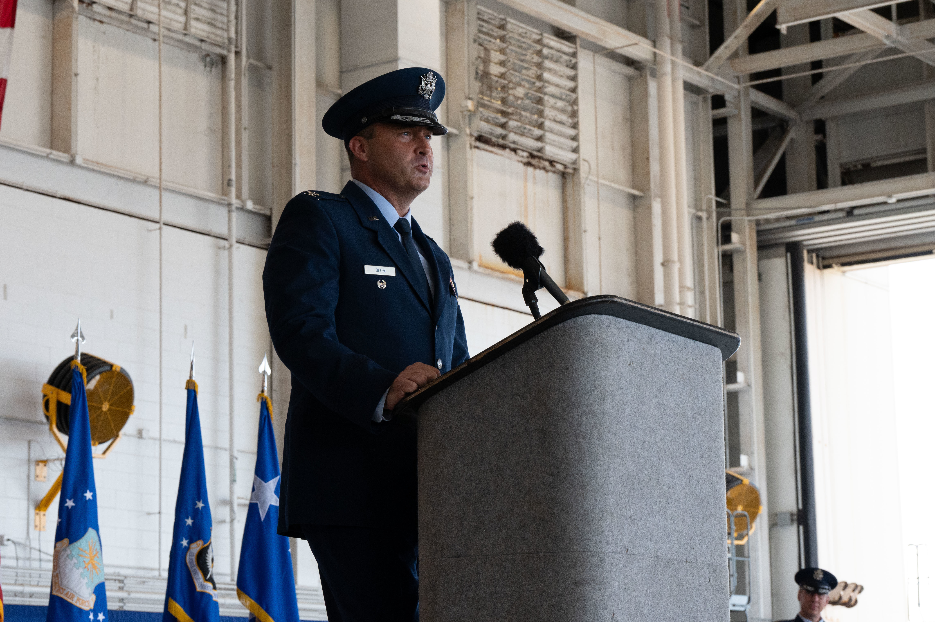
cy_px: 279
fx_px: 2206
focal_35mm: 85
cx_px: 431
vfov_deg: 16.0
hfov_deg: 23.9
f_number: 10
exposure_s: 1/400
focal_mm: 73
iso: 3200
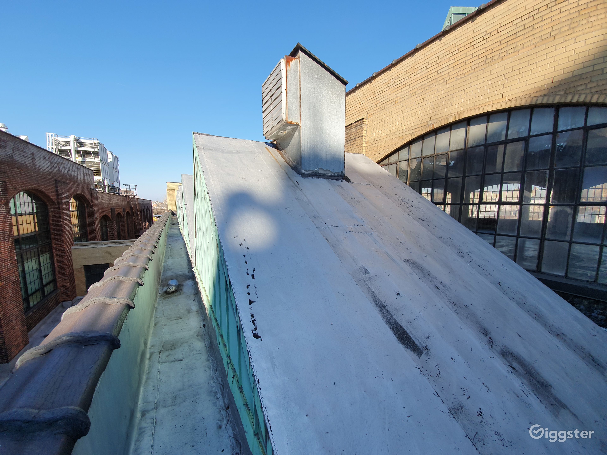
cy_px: 228
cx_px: 304
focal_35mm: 13
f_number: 2.2
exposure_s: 1/662
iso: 50
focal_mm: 1.8
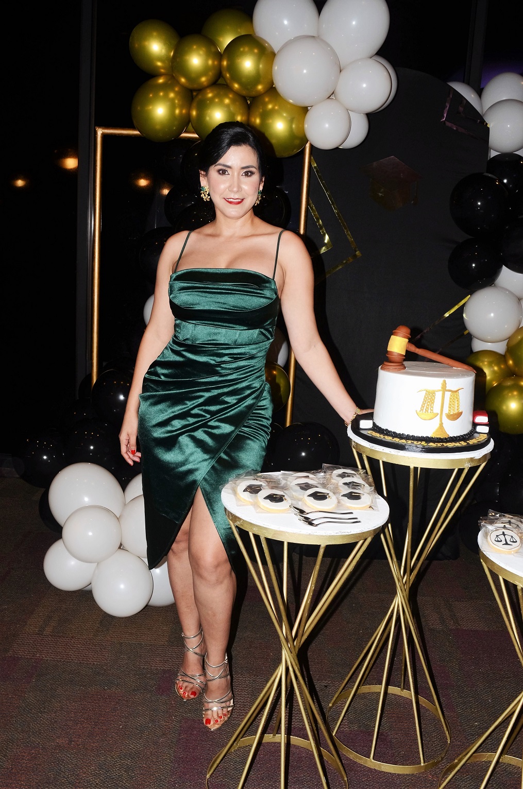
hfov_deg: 39.8
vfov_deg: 57.3
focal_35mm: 33
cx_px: 262
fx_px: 722
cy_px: 394
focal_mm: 22
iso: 400
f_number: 8
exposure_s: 1/40
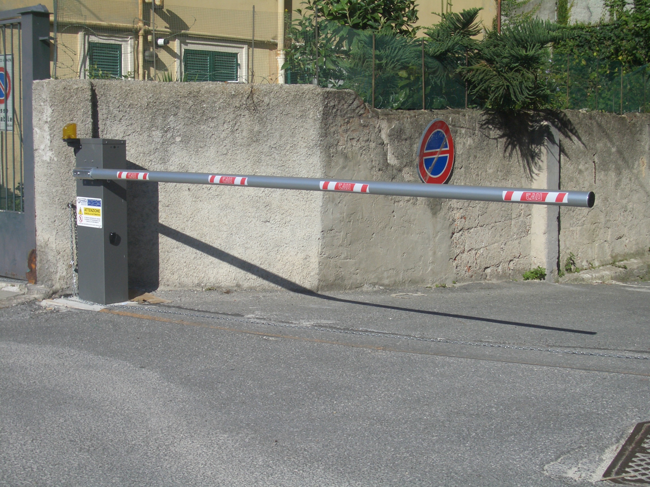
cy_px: 244
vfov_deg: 29.7
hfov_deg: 38.9
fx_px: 920
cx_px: 325
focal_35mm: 49
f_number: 5
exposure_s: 1/640
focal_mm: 8.2
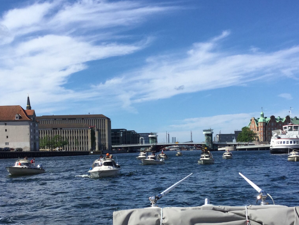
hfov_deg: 36.8
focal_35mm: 52
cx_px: 151
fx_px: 449
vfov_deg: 27.7
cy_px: 164
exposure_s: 1/1456
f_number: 2.4
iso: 25
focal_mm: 3.3
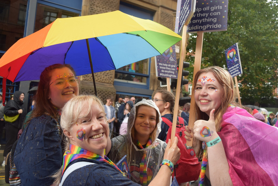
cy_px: 93
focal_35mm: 33
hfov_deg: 57.2
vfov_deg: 40.0
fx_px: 255
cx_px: 139
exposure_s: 1/160
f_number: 6.3
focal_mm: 22
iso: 400
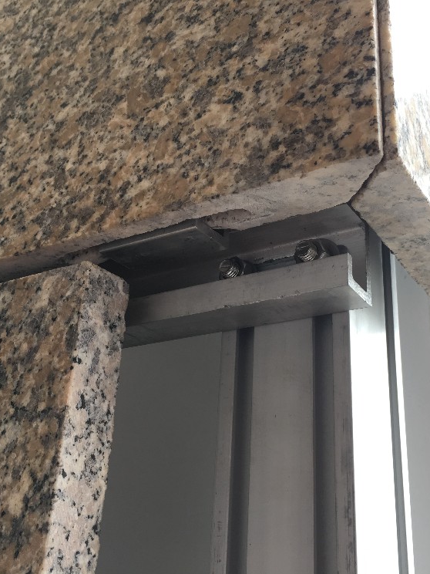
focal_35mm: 39
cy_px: 289
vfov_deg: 47.9
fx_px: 646
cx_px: 268
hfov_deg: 36.6
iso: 32
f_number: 2.2
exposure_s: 1/100
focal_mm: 4.15
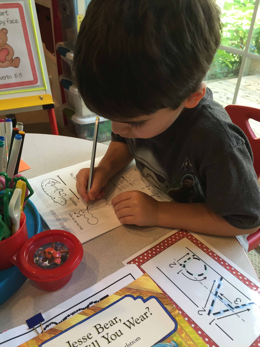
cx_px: 130
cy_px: 174
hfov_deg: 48.2
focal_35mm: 29
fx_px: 290
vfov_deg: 61.7
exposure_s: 1/30
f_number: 2.2
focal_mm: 4.15
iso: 64
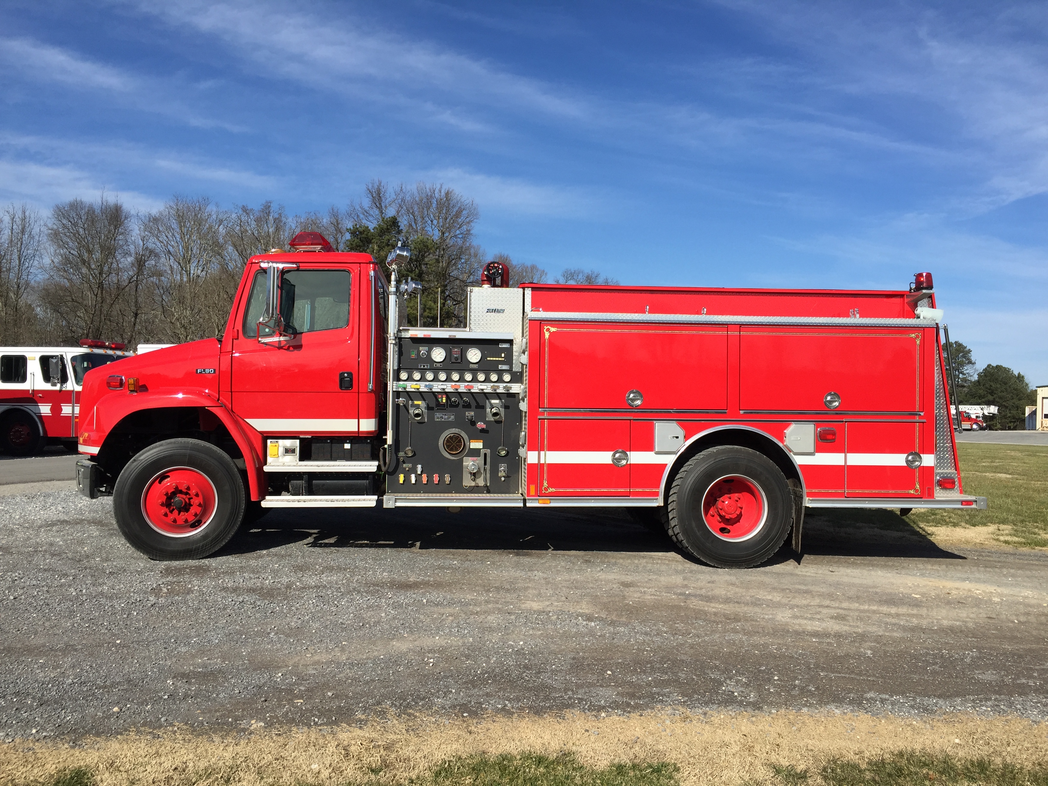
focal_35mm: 29
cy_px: 393
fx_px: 878
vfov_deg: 48.2
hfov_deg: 61.7
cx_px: 524
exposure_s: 1/1883
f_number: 2.2
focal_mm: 4.15
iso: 32
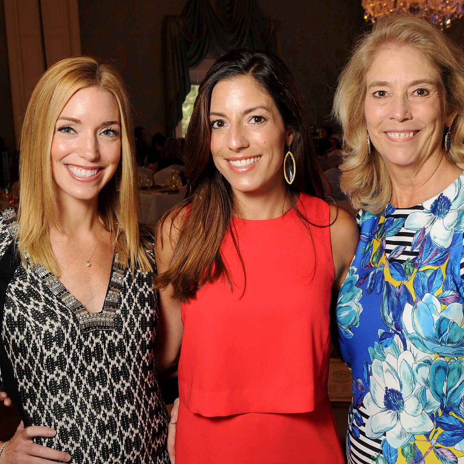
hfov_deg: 37.8
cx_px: 258
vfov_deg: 37.8
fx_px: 677
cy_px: 231
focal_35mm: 45
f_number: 7.1
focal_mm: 23
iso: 500
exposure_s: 1/30
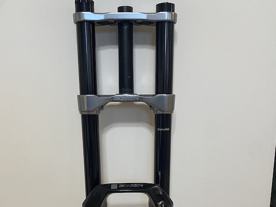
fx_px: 295
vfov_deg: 36.6
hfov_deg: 50.1
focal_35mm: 37
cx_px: 136
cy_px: 181
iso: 160
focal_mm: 4.25
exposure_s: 1/60
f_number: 1.8
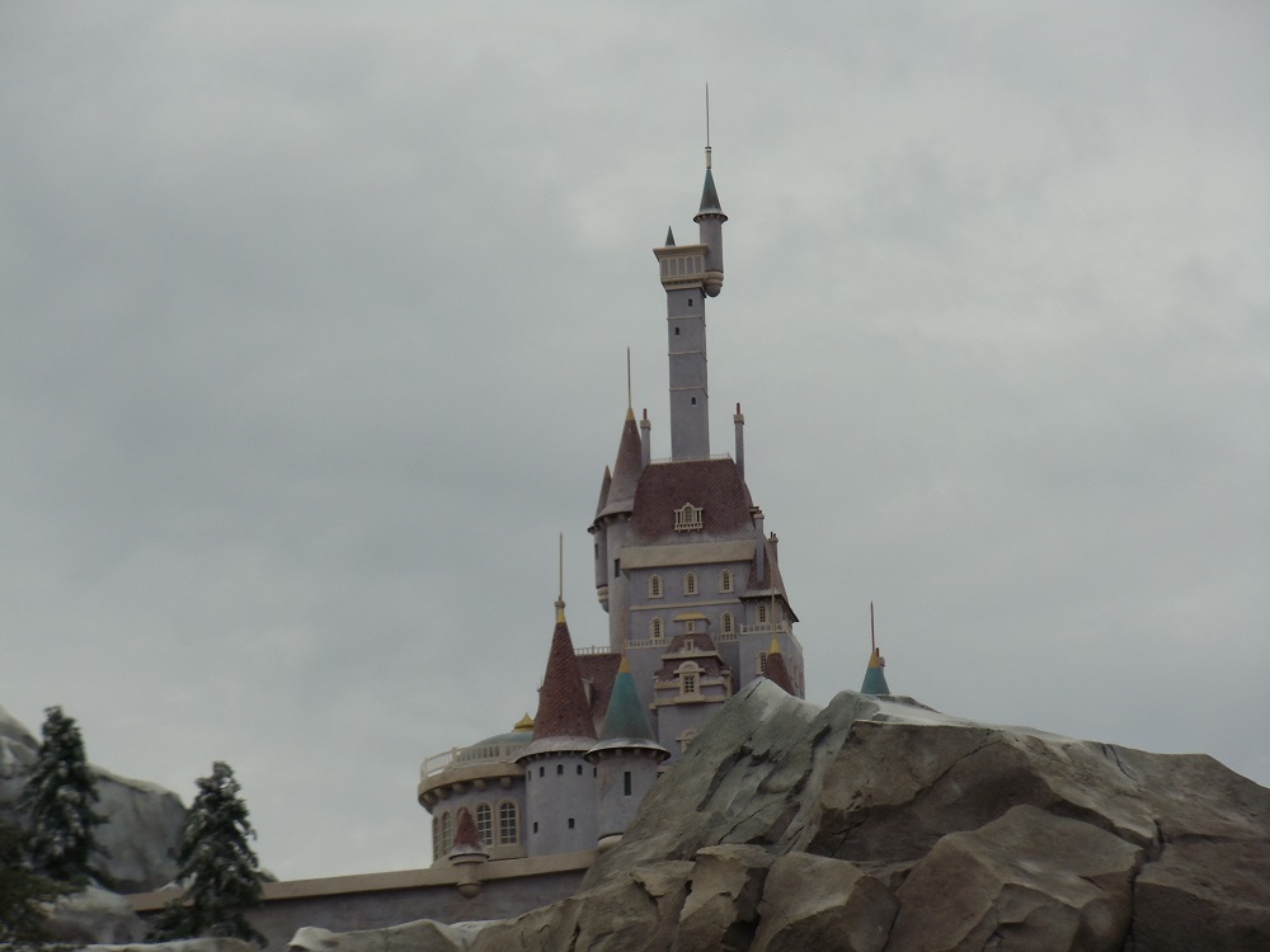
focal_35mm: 172
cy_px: 476
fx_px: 6310
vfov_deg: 8.6
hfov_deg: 11.5
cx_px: 635
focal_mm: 23.45
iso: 100
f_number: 5.1
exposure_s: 1/250
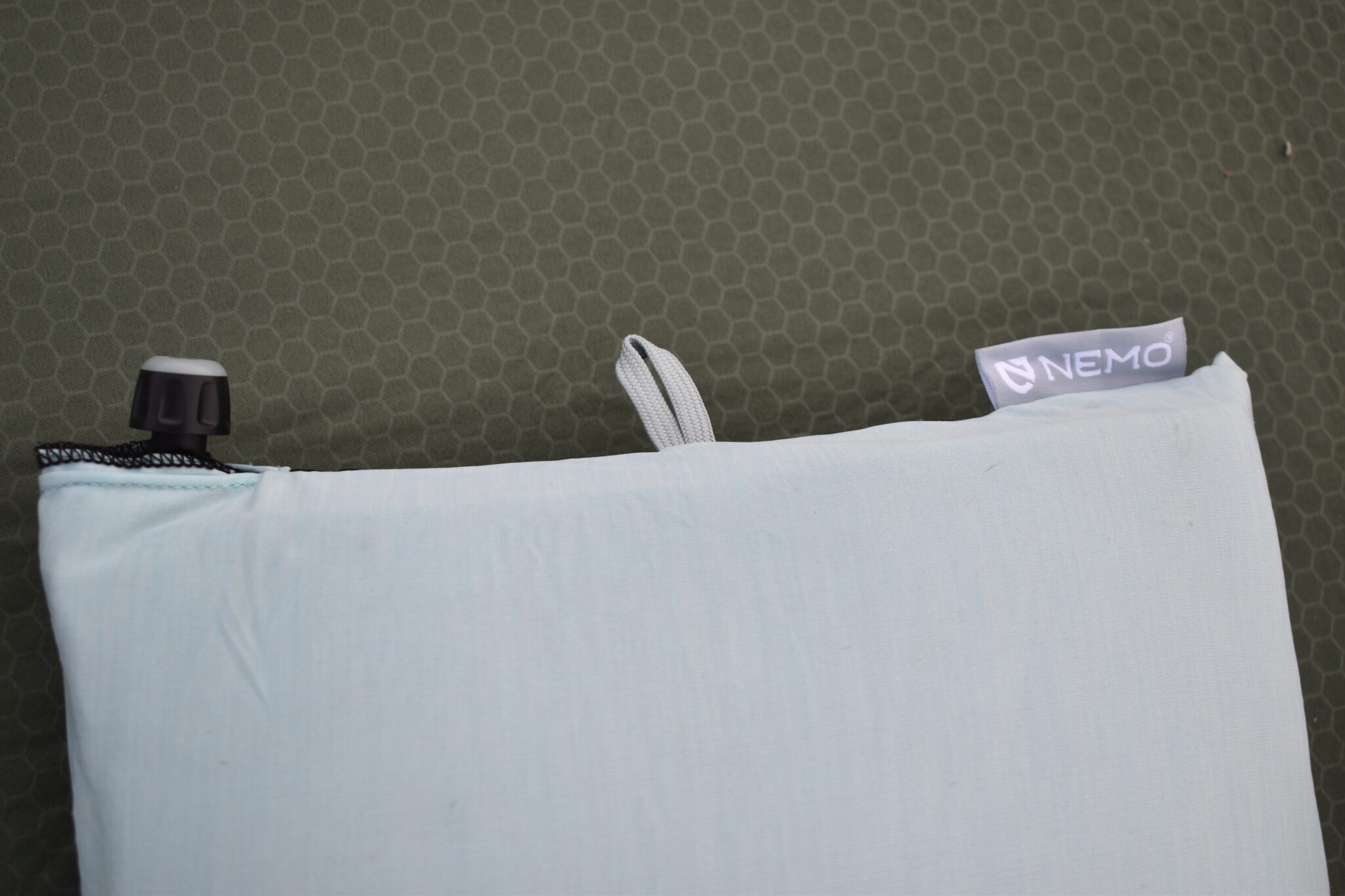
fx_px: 1905
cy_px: 448
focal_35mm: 51
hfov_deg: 38.9
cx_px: 672
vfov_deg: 26.5
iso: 100
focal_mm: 34
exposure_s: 1/125
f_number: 4.5
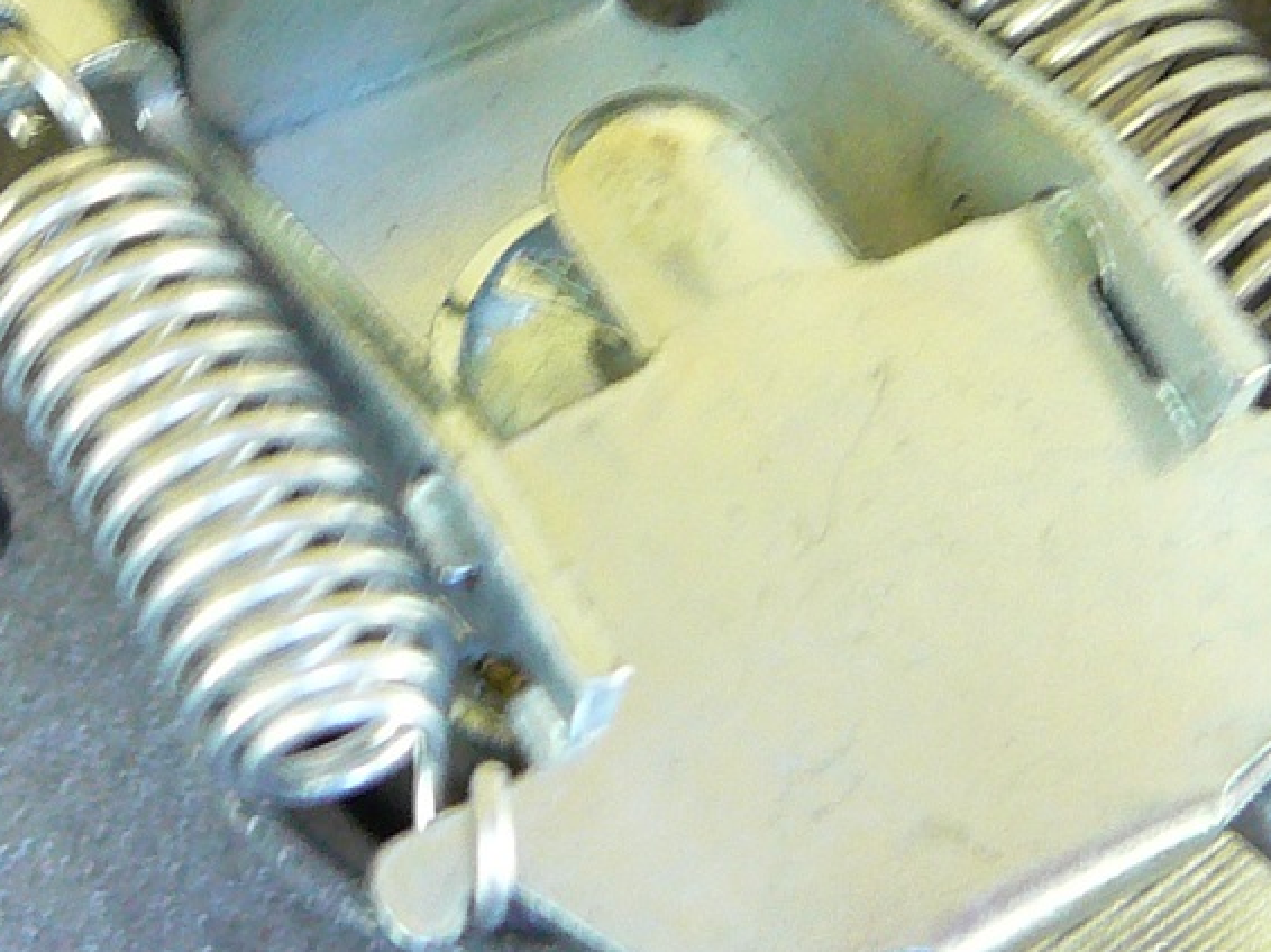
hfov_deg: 20.6
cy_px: 424
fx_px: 3487
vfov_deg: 15.5
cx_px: 508
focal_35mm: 95
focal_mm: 5.2
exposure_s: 1/15
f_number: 2.8
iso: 200
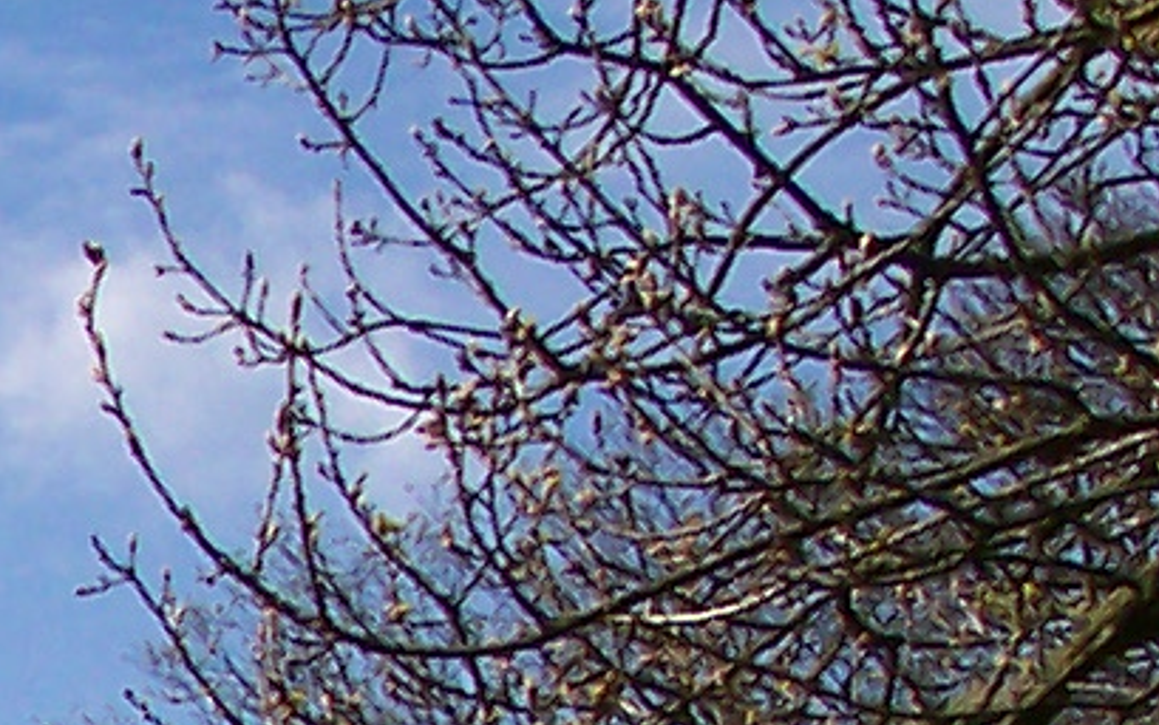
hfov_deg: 7.4
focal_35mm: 254
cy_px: 2008
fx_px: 8026
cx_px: -2108
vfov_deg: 5.0
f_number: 4.8
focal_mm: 8
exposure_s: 1/1000
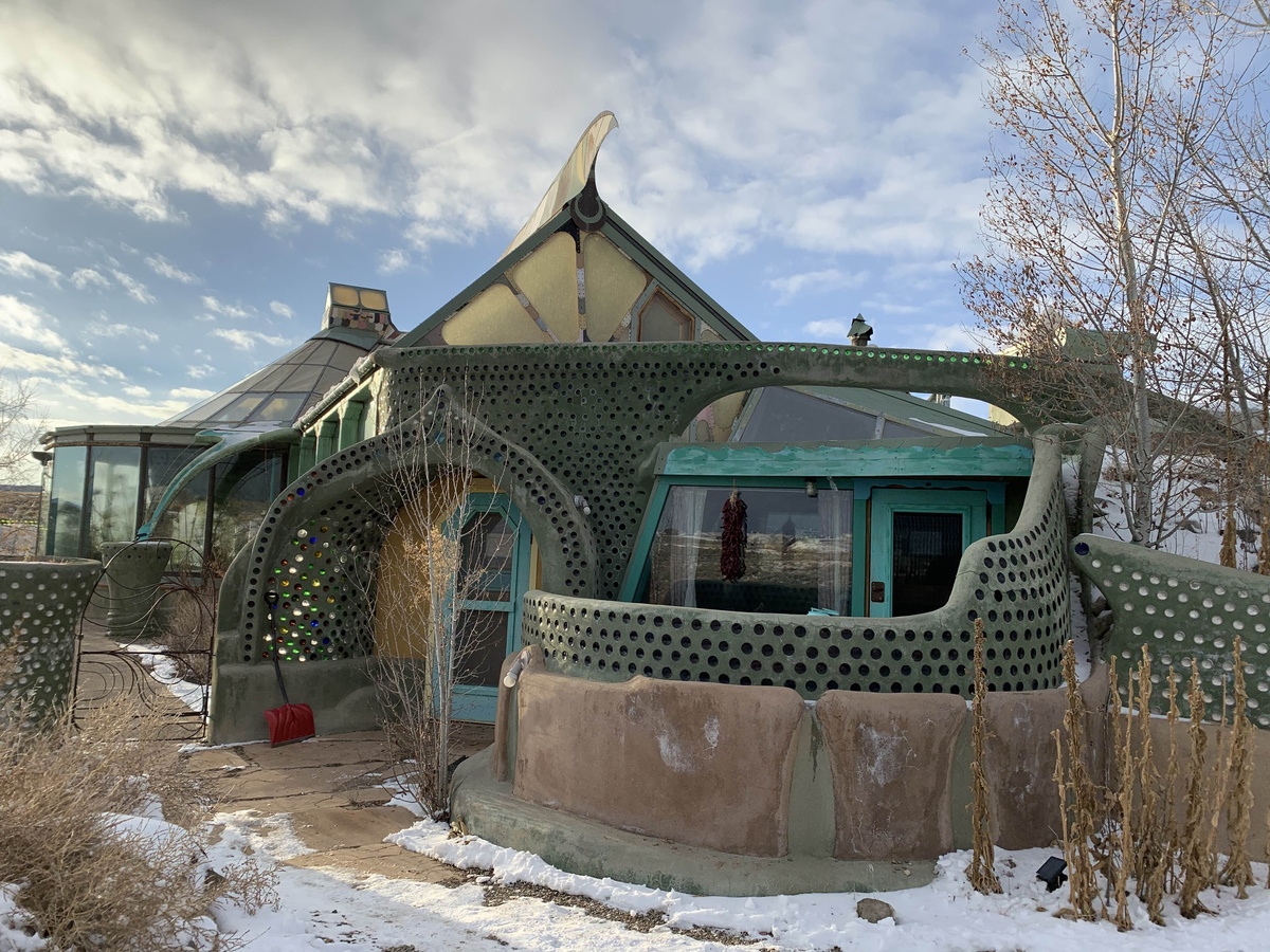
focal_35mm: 26
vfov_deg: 53.1
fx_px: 954
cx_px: 635
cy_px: 476
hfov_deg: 67.3
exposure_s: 1/1610
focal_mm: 4.25
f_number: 1.8
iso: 25
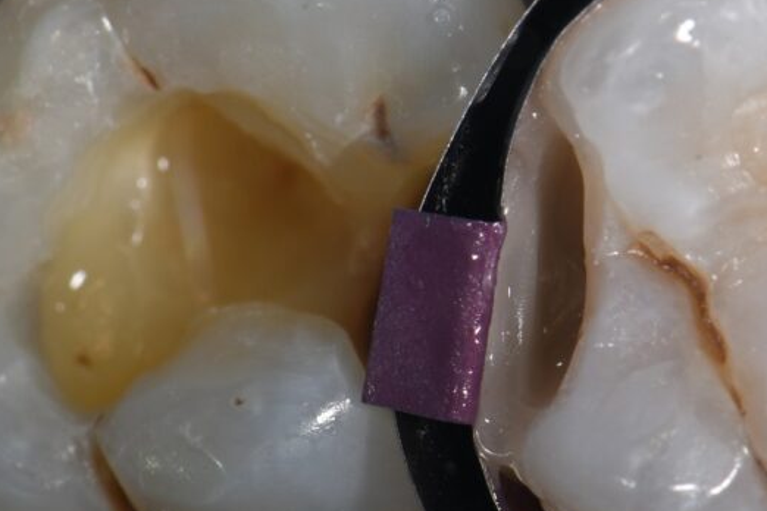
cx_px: 532
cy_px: 232
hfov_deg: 6.7
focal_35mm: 308
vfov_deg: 4.5
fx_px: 6562
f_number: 32
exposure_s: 1/160
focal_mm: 105
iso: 200
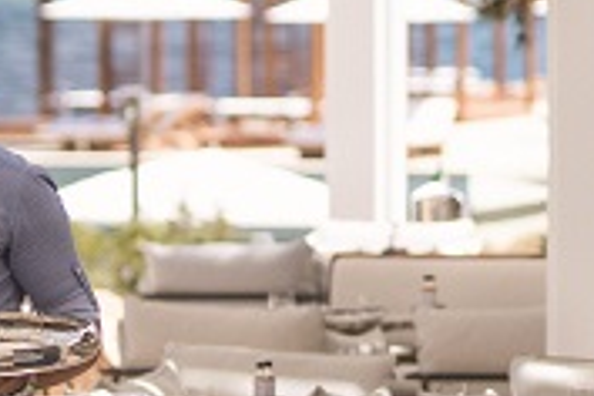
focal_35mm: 431
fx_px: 7111
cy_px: 171
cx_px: 1084
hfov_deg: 4.7
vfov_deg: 3.2
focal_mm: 85
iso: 100
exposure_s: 1/2500
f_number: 2
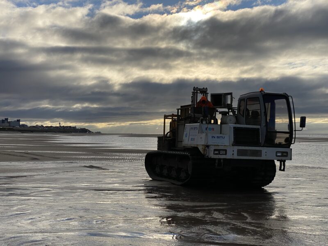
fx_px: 493
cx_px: 164
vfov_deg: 28.0
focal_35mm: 52
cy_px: 123
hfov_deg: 36.8
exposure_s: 1/3984
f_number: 2
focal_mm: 6
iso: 25
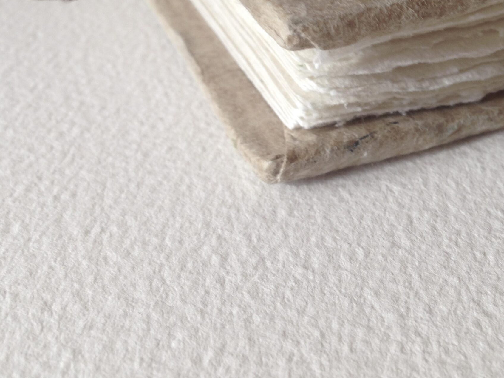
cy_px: 108
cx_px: 319
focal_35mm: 50
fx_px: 728
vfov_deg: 28.8
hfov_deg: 37.9
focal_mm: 4.12
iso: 50
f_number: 2.4
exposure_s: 1/25
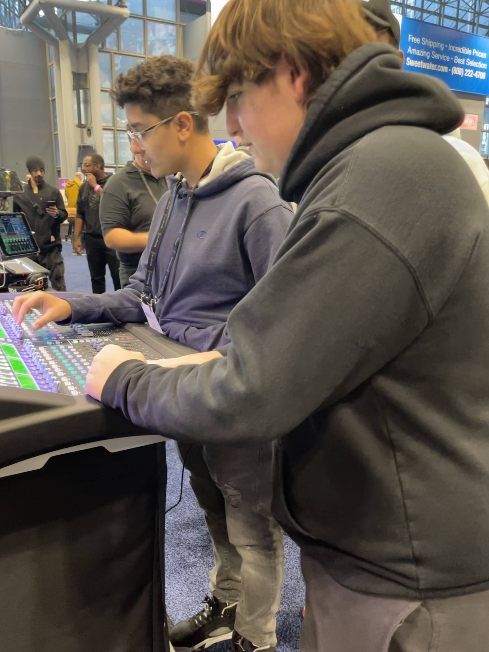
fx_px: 490
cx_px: 244
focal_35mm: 26
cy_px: 326
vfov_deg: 67.3
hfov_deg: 53.1
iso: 400
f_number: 1.6
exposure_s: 1/60
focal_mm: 4.2
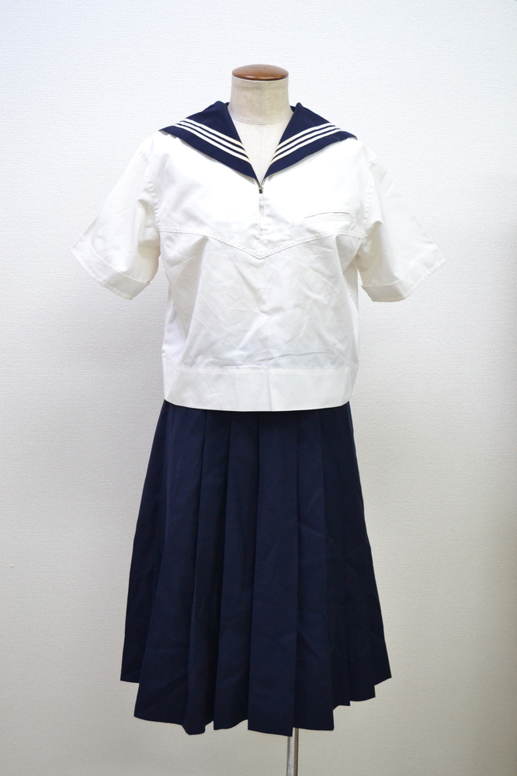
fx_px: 905
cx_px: 258
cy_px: 388
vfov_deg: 46.4
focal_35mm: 42
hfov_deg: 31.9
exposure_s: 1/100
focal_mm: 28
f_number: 5
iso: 1600
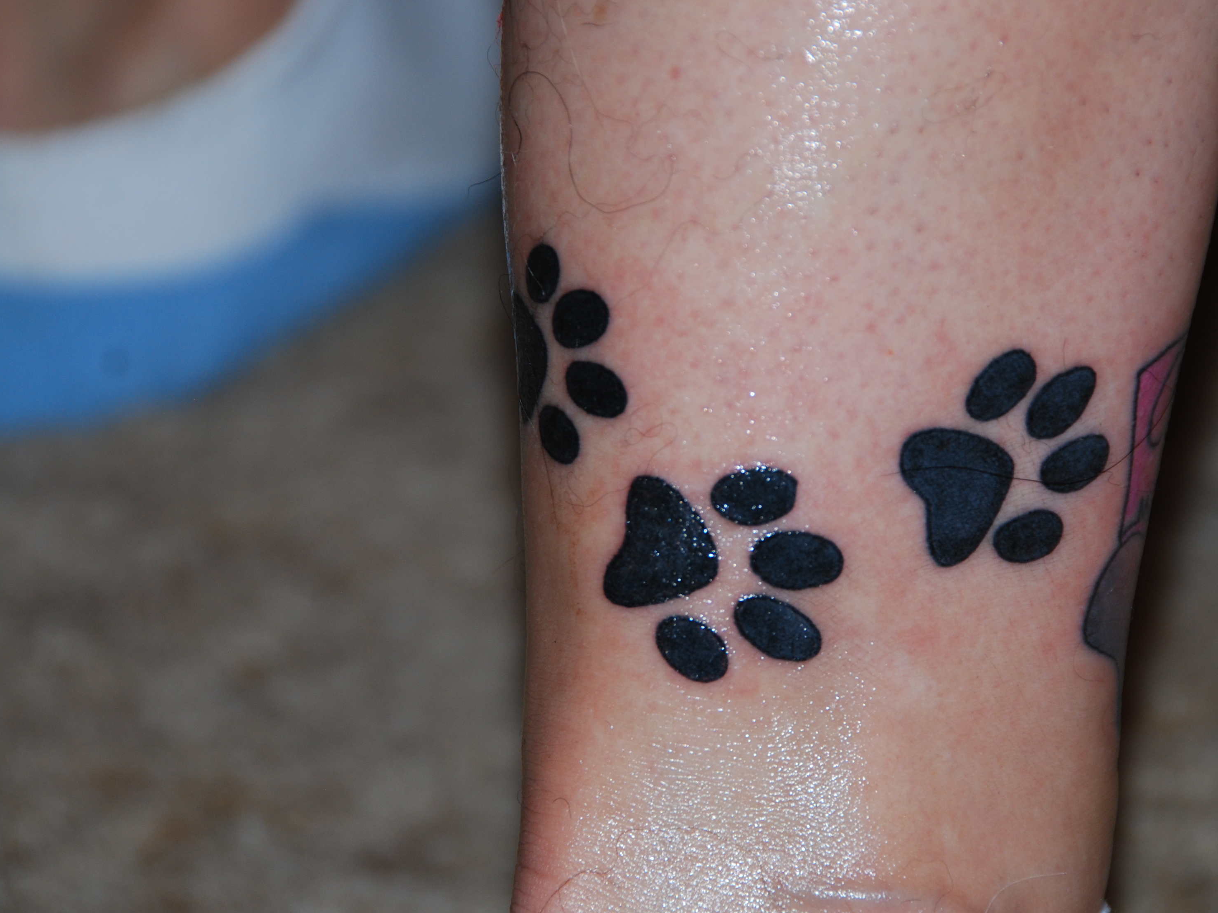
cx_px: 683
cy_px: 455
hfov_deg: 5.2
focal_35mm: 379
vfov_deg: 3.9
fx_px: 13335
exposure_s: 1/60
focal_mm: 200
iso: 200
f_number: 5.6
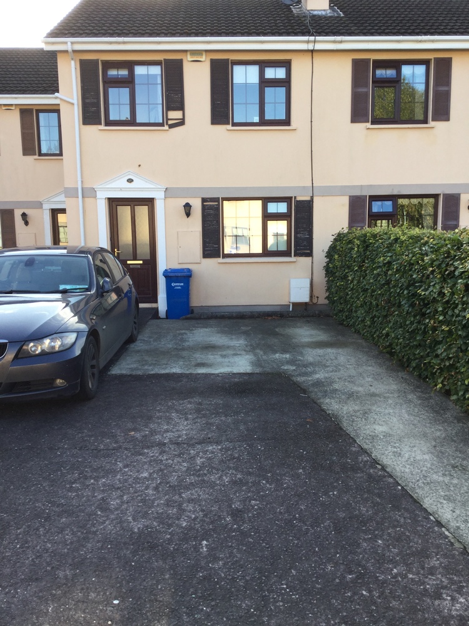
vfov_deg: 58.4
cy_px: 313
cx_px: 234
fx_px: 560
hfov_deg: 45.4
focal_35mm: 31
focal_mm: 3.3
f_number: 2.4
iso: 25
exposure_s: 1/184
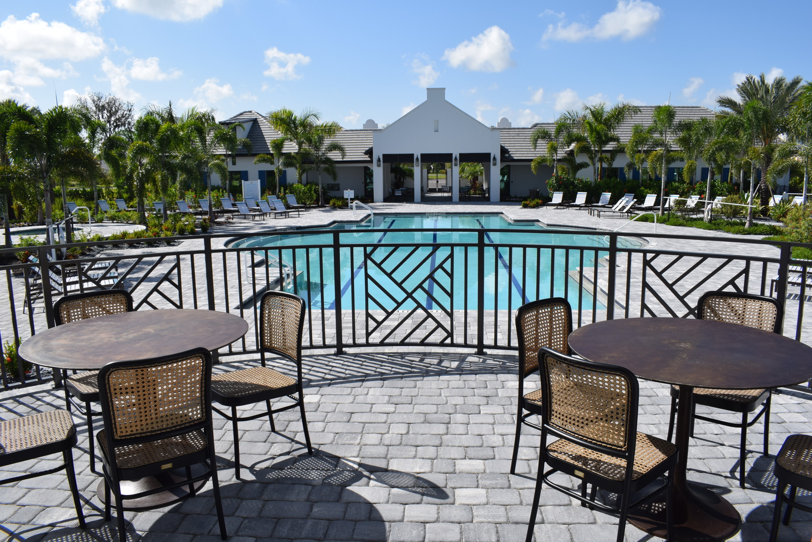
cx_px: 406
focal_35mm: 27
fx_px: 609
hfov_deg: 67.4
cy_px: 271
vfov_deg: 47.9
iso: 200
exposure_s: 1/400
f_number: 10
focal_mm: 18
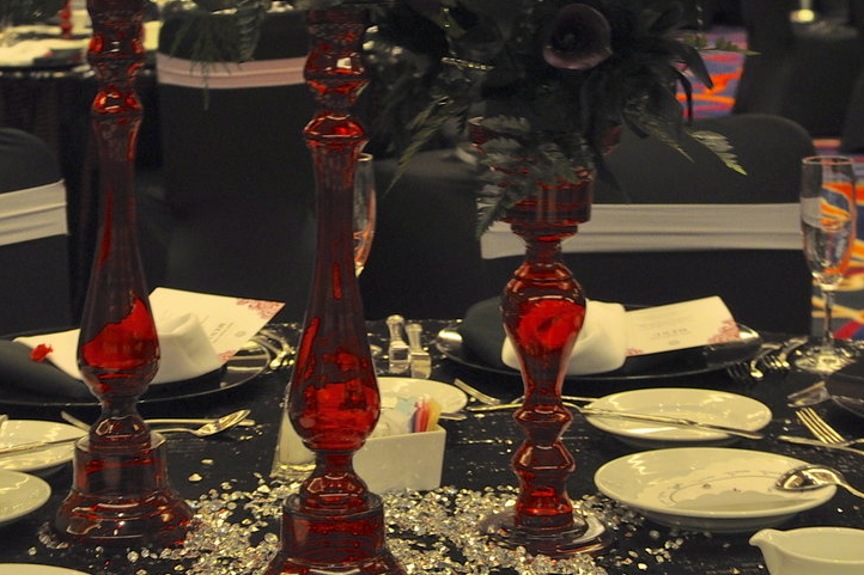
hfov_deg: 21.9
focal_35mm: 93
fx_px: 2231
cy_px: 127
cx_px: 387
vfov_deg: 14.6
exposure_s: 1/13
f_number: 7.1
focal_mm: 32
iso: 640
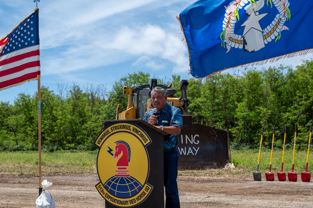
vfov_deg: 24.6
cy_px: 104
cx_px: 156
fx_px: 478
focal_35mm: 55
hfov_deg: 36.3
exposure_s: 1/250
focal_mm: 55
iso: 100
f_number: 9
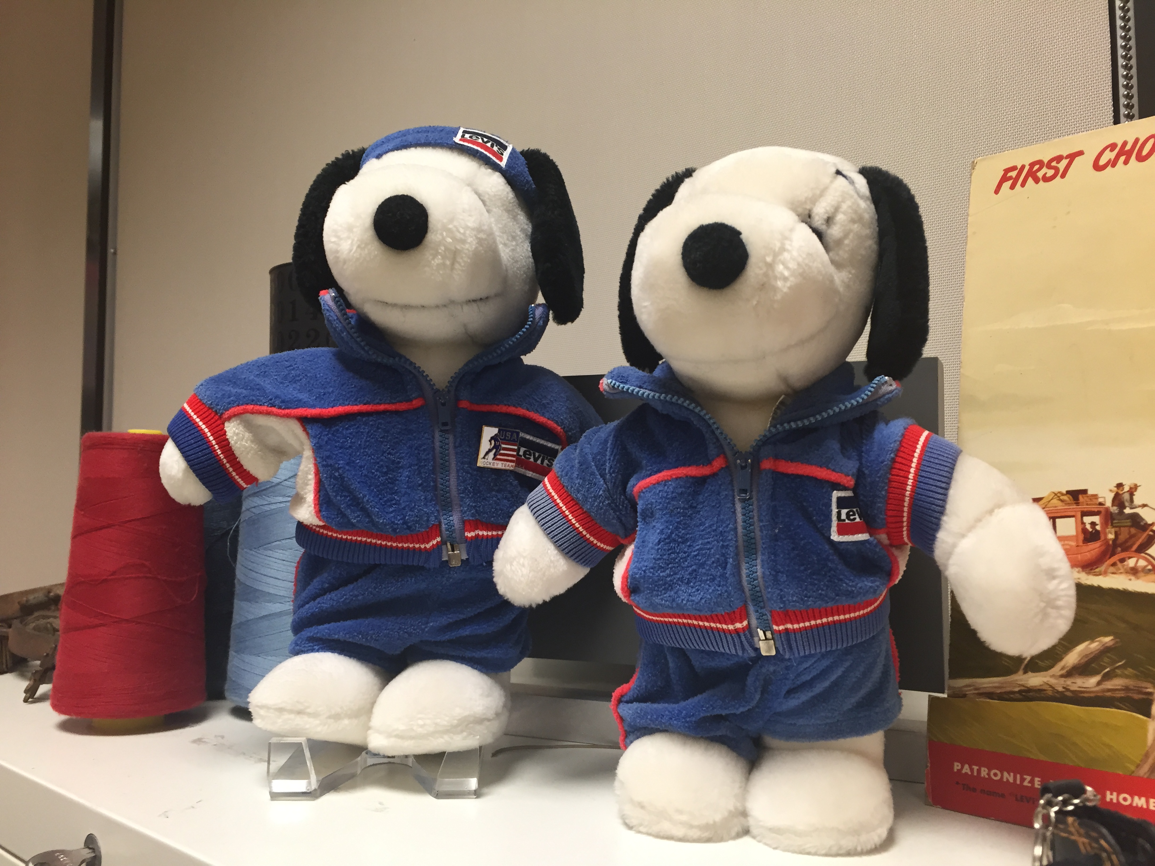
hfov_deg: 61.7
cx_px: 578
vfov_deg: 48.2
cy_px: 433
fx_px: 968
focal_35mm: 29
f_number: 2.2
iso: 80
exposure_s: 1/30
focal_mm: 4.15
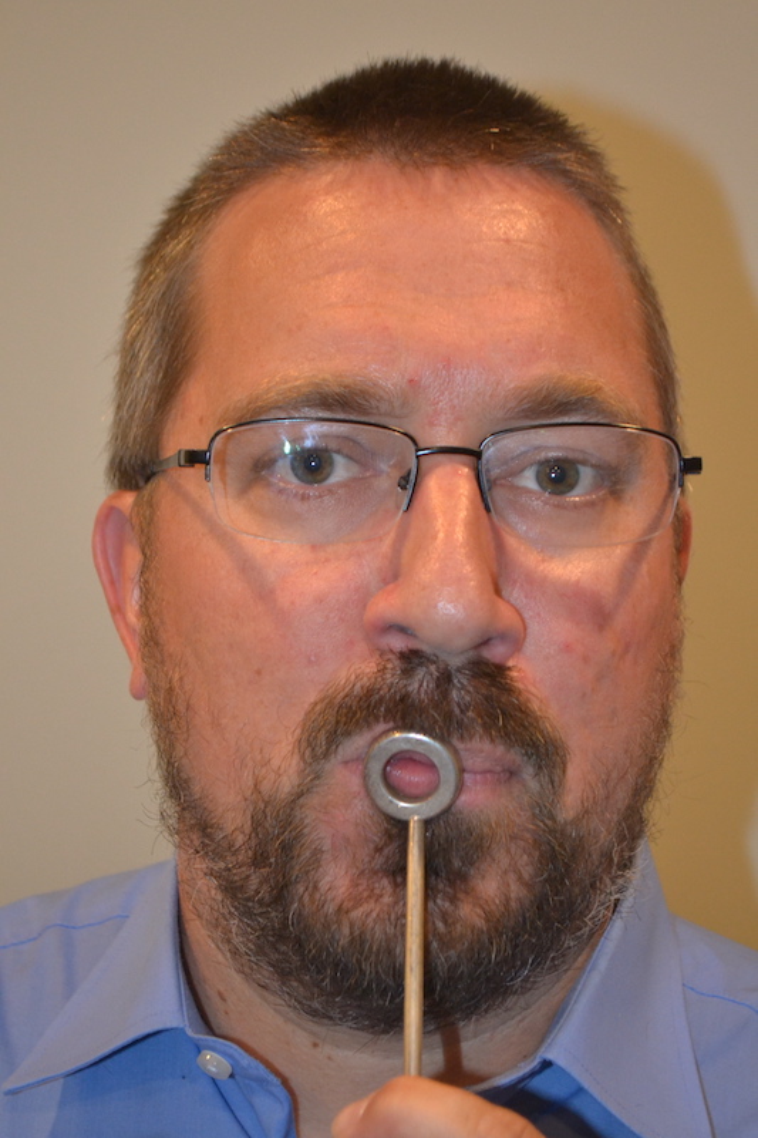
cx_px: 379
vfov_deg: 24.6
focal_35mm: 82
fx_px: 2607
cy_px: 569
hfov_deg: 16.5
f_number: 5.6
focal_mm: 55
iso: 2200
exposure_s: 1/60
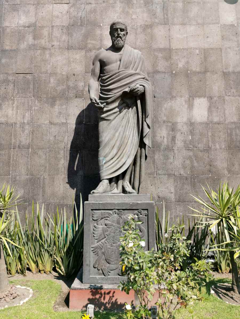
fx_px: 250
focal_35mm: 27
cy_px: 160
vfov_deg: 65.3
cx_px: 120
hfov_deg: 51.4
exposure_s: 1/1957
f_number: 1.6
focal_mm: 5.56
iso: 50
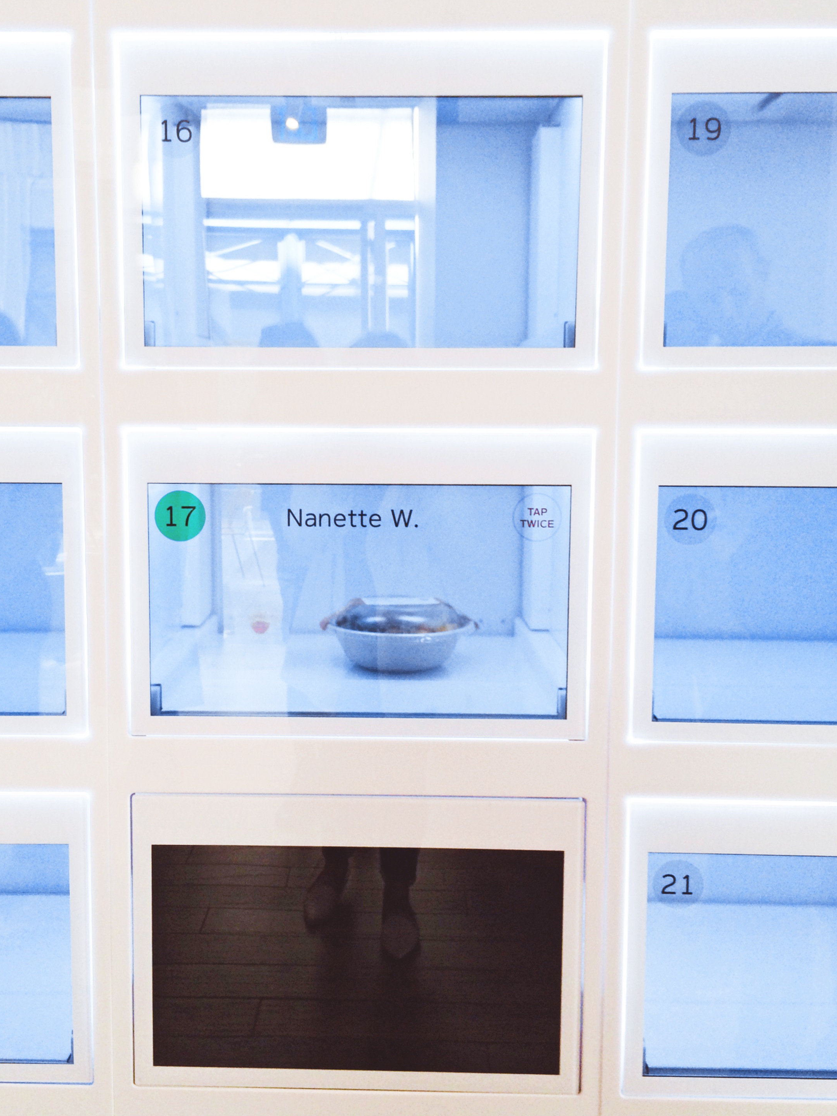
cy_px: 509
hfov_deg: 42.9
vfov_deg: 55.3
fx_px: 1064
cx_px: 363
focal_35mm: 33
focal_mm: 4.15
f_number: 2.2
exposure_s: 1/60
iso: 40
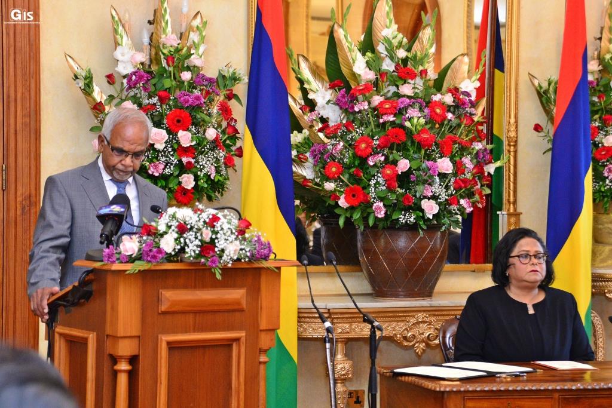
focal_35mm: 85
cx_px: 306
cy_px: 204
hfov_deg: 23.9
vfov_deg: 16.1
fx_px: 1445
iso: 3200
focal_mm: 85
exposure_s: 1/200
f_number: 5
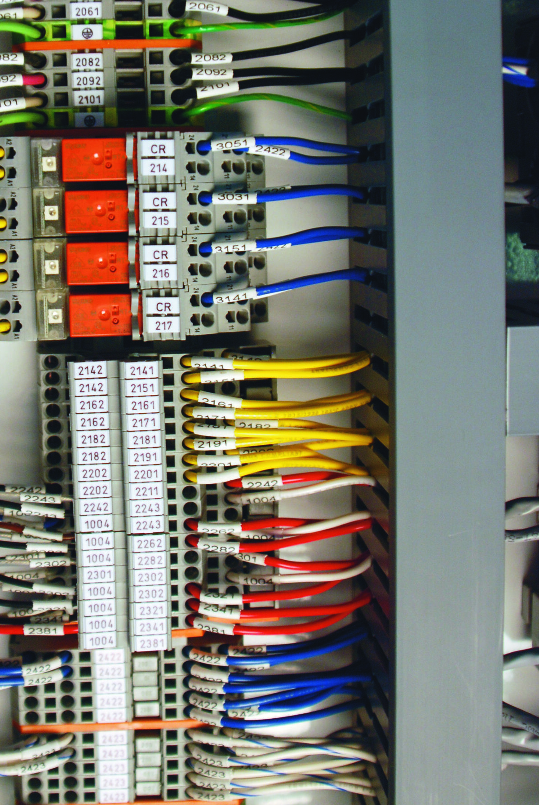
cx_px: 163
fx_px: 1343
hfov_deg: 22.6
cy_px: 275
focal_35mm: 60
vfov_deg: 33.1
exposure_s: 1/100
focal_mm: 28
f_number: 3.5
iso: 400
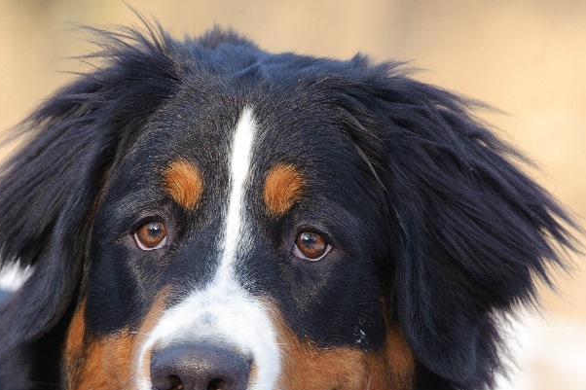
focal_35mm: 498
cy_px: 283
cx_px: 264
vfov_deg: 2.8
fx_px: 8104
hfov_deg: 4.1
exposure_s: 1/250
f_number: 6.3
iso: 640
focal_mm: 200
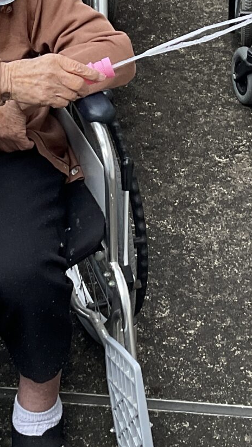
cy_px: 54
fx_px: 1164
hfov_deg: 12.3
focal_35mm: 98
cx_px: 84
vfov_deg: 21.4
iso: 16
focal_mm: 3
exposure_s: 1/237
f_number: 1.8
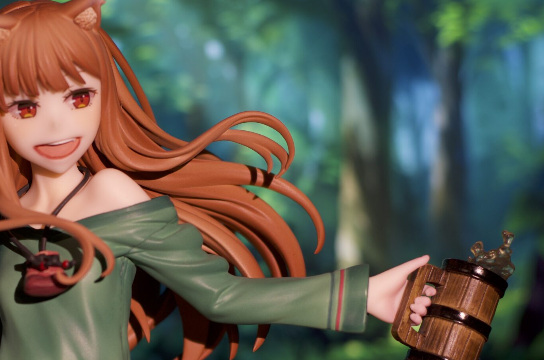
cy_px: 299
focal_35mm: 140
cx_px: 46
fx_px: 2112
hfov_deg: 14.5
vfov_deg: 9.7
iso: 100
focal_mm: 50
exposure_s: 1/20
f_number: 3.5
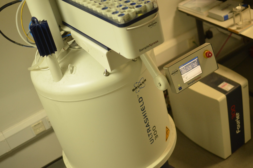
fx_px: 368
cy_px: 84
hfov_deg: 37.9
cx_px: 126
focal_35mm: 52
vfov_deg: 25.6
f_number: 1.8
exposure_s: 1/1000
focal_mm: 35
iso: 1800
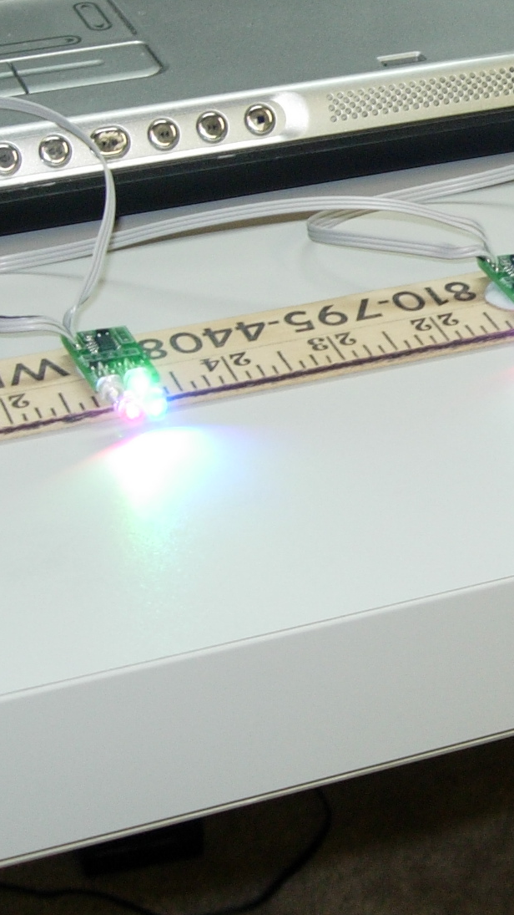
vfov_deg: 21.7
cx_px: 559
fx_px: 2374
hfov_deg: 12.2
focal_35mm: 98
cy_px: 297
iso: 79
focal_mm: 7.8
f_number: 2.8
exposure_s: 1/34.8
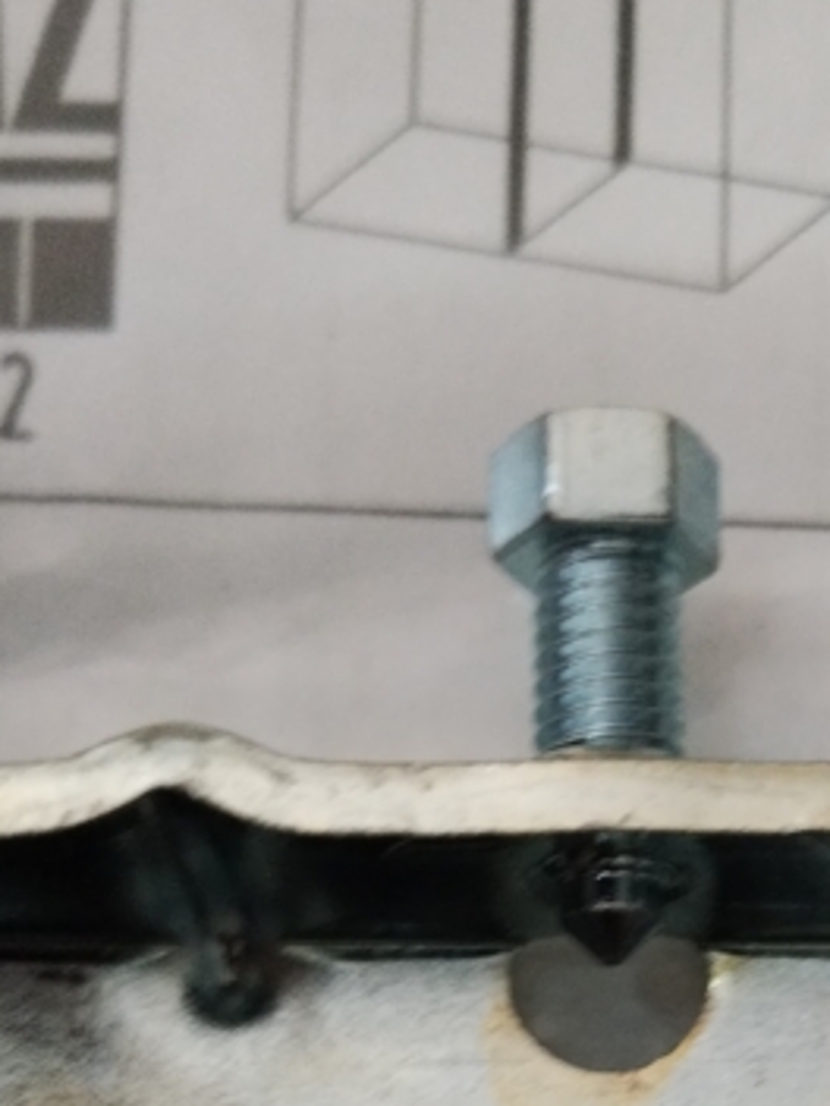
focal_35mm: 76
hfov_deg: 19.1
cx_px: 709
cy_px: 1213
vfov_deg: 24.0
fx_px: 2430
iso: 691
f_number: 1.8
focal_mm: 4.75
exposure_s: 1/25
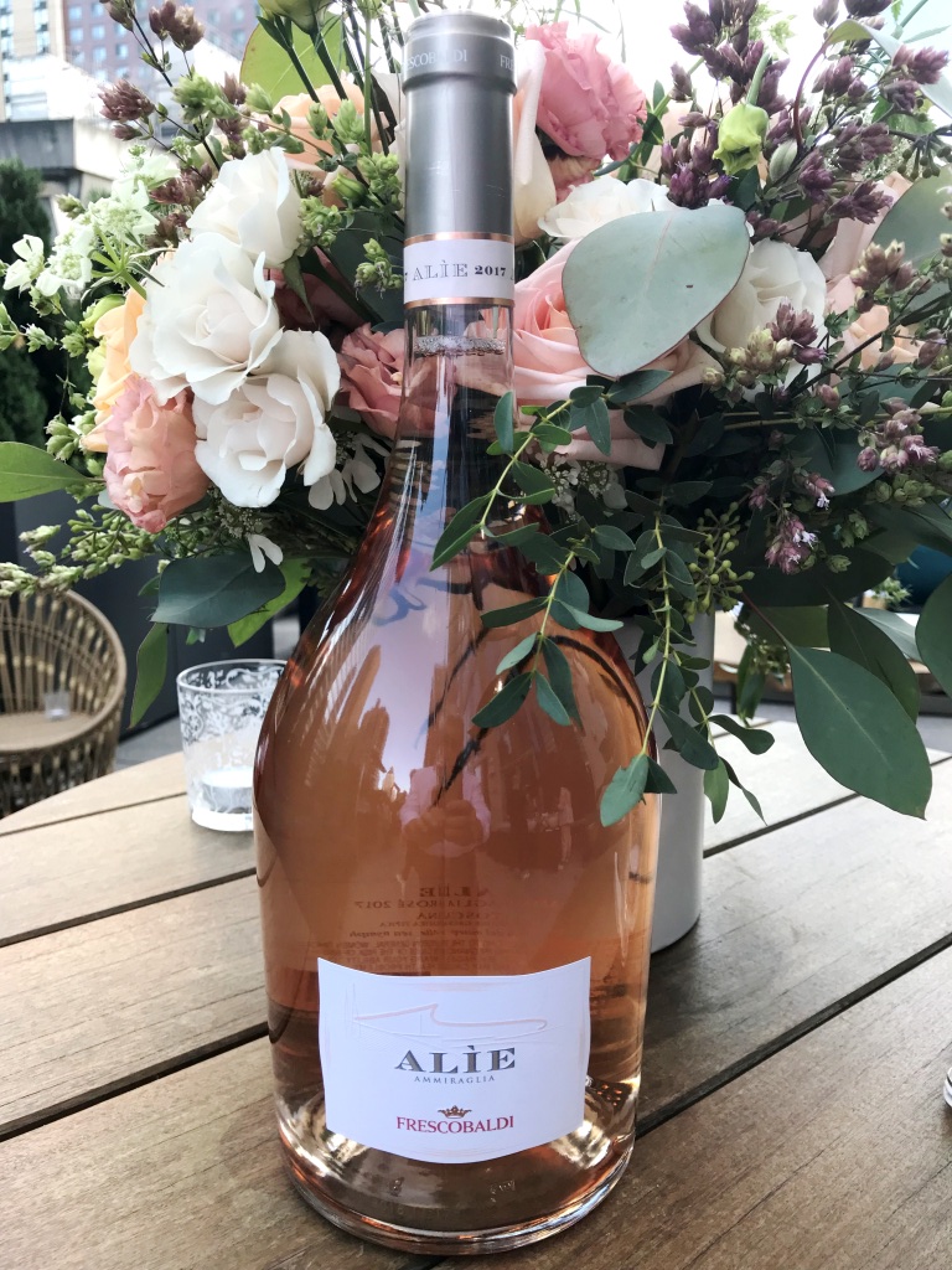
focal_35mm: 28
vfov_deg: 63.4
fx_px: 1027
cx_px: 476
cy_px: 635
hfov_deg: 49.7
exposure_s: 1/120
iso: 32
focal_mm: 3.99
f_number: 1.8
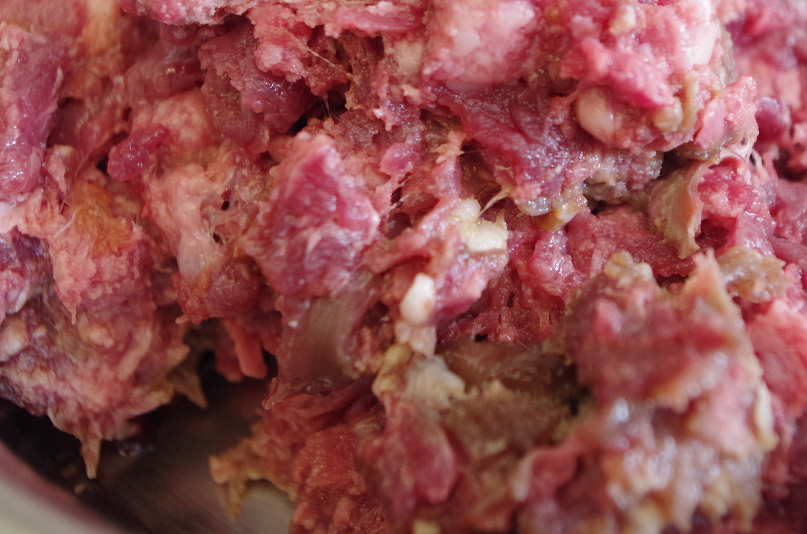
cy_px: 74
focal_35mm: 75
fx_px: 1678
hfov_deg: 26.9
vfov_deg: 17.9
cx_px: 543
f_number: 5
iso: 800
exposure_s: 1/60
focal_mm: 26.25
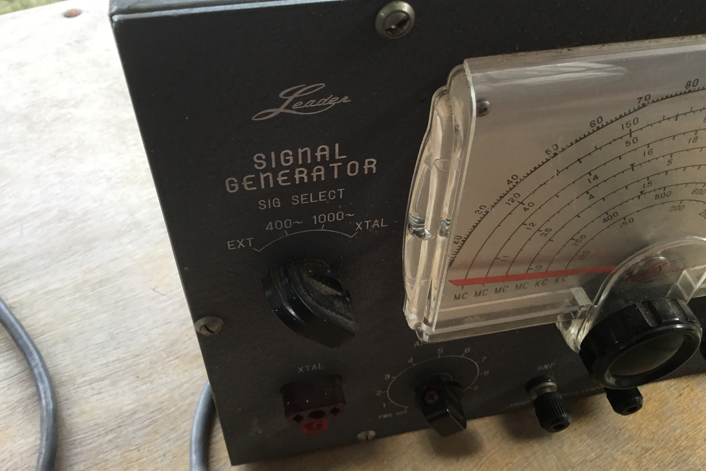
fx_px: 647
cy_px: 230
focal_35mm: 33
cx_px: 358
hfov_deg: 57.2
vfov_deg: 40.0
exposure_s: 1/100
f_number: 2.4
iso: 40
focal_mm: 3.3
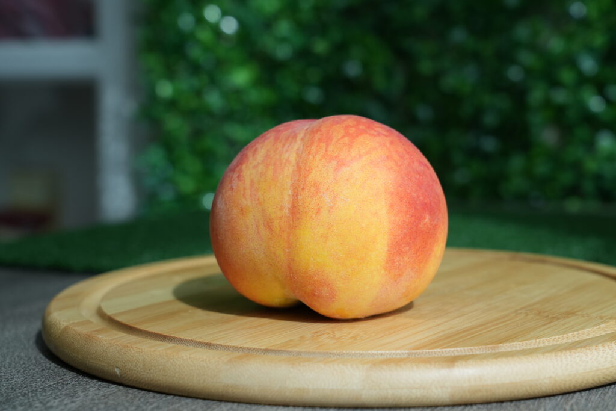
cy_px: 206
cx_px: 308
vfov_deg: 18.7
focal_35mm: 73
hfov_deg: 27.7
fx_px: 1249
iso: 800
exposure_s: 1/160
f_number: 7.1
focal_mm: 73
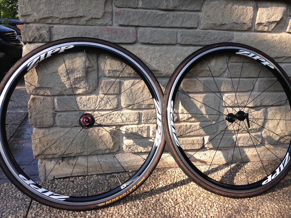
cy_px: 109
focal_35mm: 33
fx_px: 277
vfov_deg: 42.9
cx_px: 146
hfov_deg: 55.4
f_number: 2.4
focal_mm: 4.12
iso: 50
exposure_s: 1/452
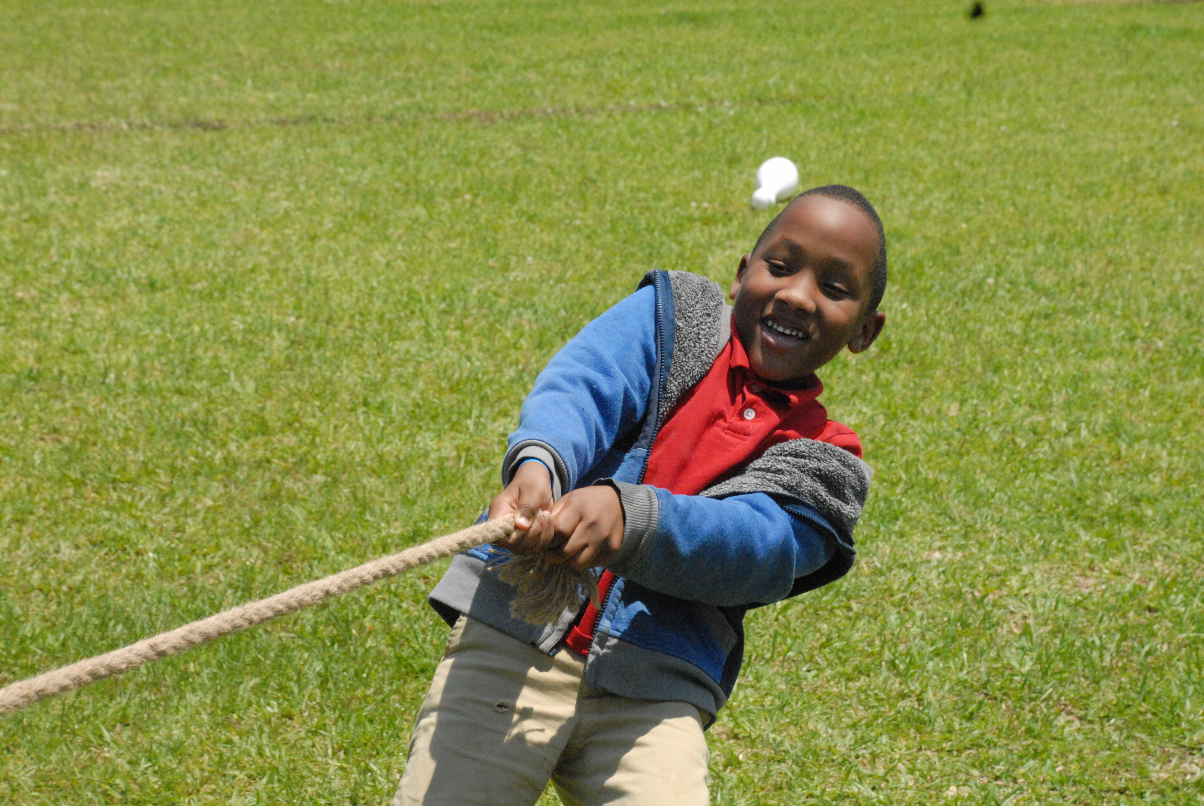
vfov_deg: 13.9
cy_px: 403
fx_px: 3315
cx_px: 602
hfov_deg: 20.6
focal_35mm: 99
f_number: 10
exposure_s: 1/2000
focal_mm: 66
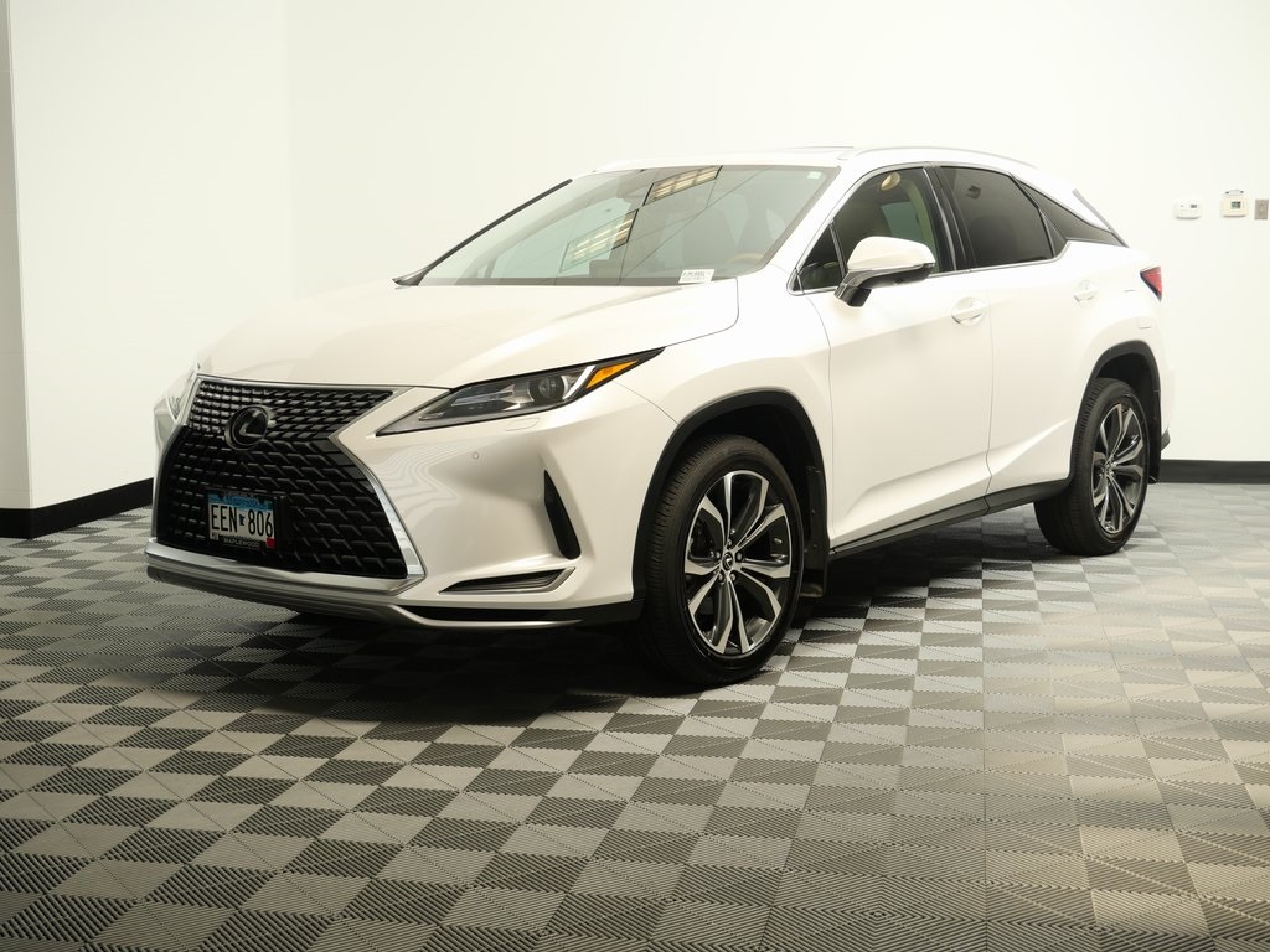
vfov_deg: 31.5
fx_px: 1688
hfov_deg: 41.2
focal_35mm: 46
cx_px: 635
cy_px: 476
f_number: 5.6
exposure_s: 1/200
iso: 250
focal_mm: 23
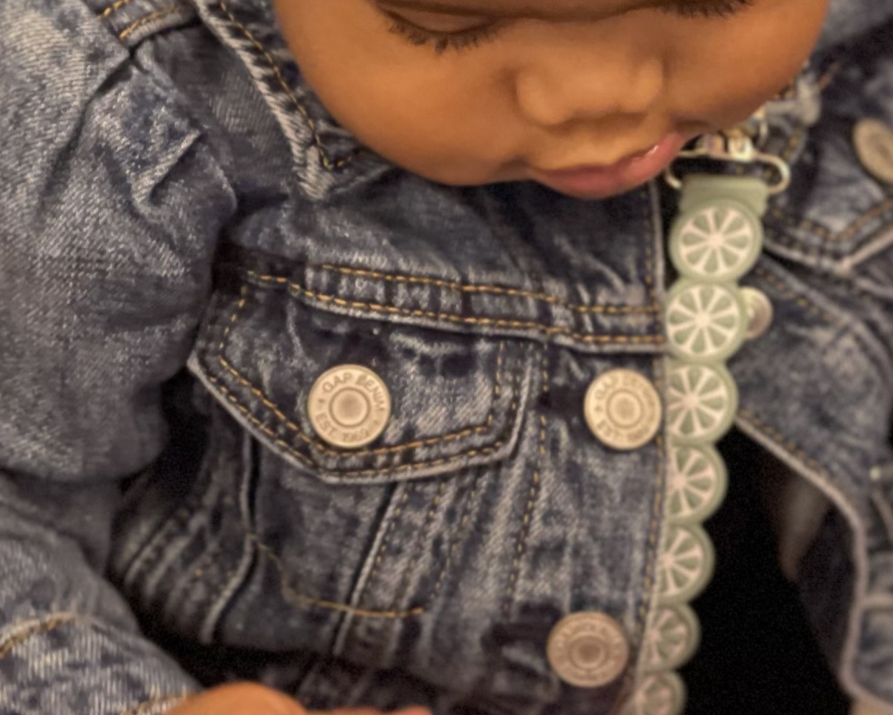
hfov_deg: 9.3
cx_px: 712
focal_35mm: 208
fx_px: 5498
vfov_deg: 7.4
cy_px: 136
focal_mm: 7.5
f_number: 2.2
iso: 400
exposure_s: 1/30
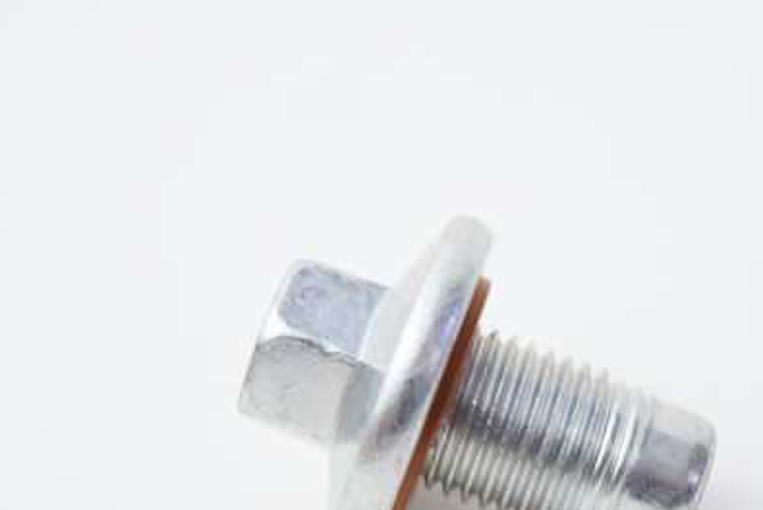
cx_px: 471
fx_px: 2163
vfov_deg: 13.4
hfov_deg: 20.0
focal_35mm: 102
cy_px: 409
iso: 1000
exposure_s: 1/60
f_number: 5
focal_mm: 42
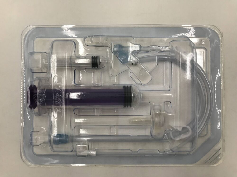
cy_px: 88
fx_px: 192
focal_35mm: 28
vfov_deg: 49.7
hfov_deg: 63.4
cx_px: 118
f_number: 1.8
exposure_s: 1/40
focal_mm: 3.99
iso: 25
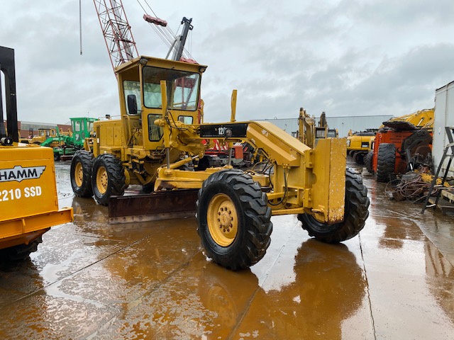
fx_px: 341
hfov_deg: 67.3
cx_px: 227
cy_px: 170
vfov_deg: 53.1
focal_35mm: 26
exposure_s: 1/122
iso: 50
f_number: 1.8
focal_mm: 4.25
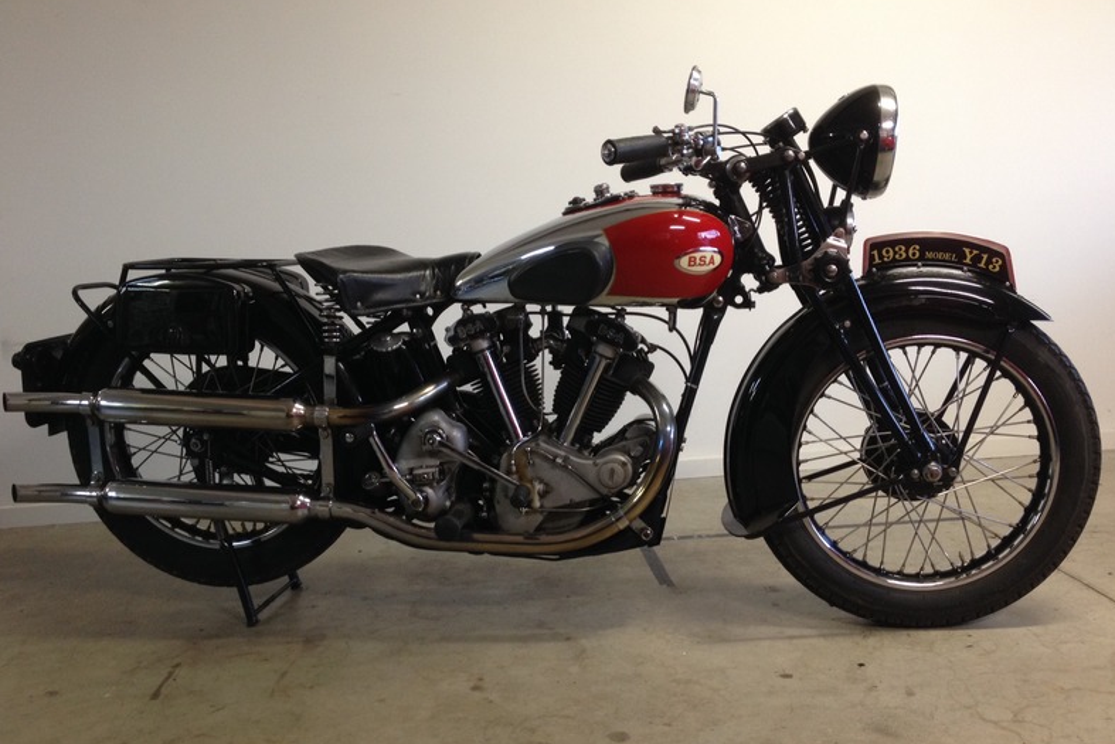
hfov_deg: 51.9
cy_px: 390
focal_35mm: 37
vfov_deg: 35.9
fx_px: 1146
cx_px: 555
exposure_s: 1/20
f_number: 2.4
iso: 100
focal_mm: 4.28
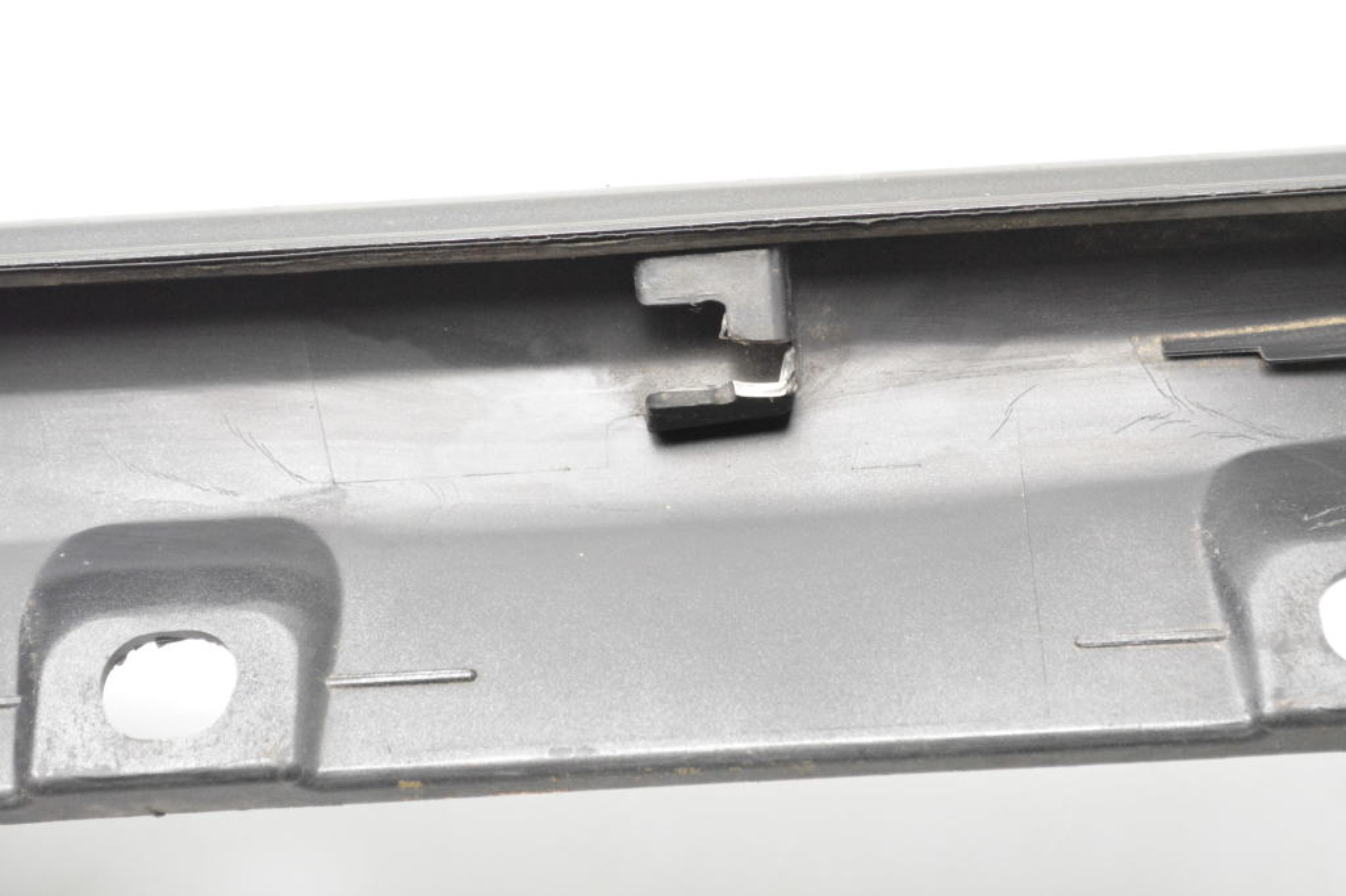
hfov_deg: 24.6
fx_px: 3083
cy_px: 448
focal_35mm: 82
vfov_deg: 16.5
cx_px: 673
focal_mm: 55
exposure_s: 1/200
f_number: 7.1
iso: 6400
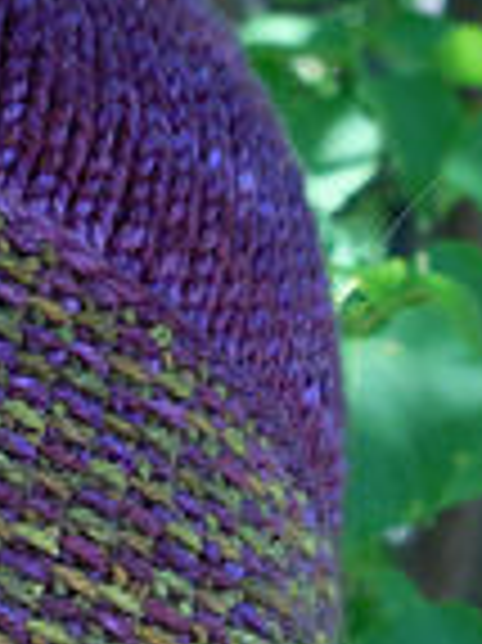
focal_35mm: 474
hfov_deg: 3.1
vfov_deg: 4.2
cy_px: 788
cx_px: -243
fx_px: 8813
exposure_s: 1/125
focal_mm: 19.1
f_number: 4.7
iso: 125
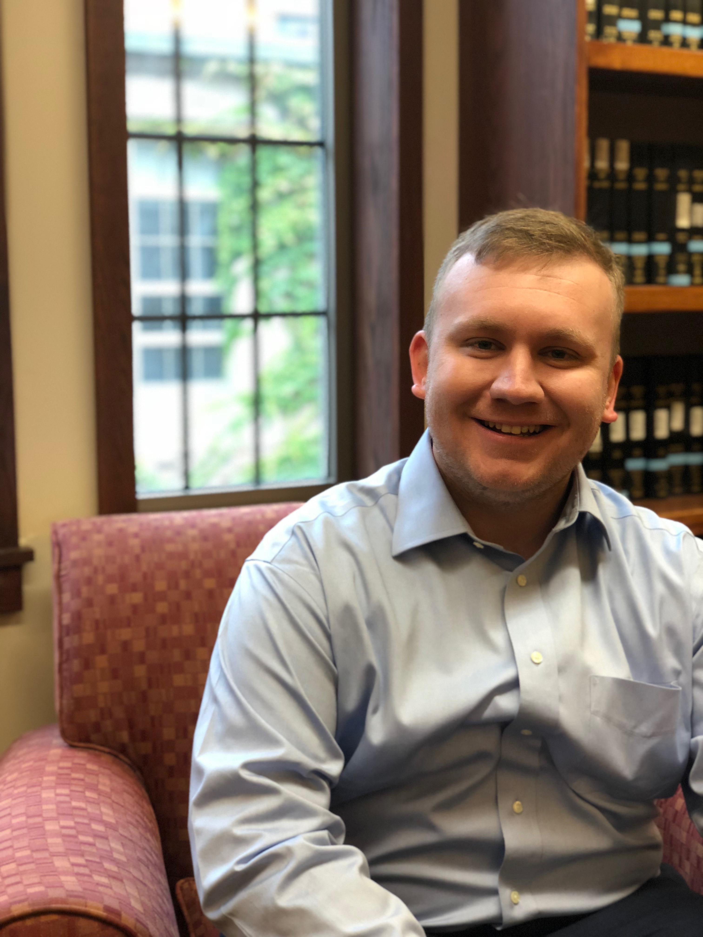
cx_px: 352
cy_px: 468
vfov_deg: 36.8
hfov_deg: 28.0
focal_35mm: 52
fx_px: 1408
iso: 100
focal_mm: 6
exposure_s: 1/40
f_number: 2.4
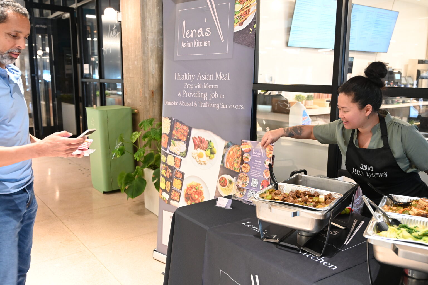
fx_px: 380
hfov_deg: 58.7
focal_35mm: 32
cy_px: 142
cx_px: 214
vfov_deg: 41.1
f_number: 4
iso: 3200
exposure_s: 1/80
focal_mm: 32
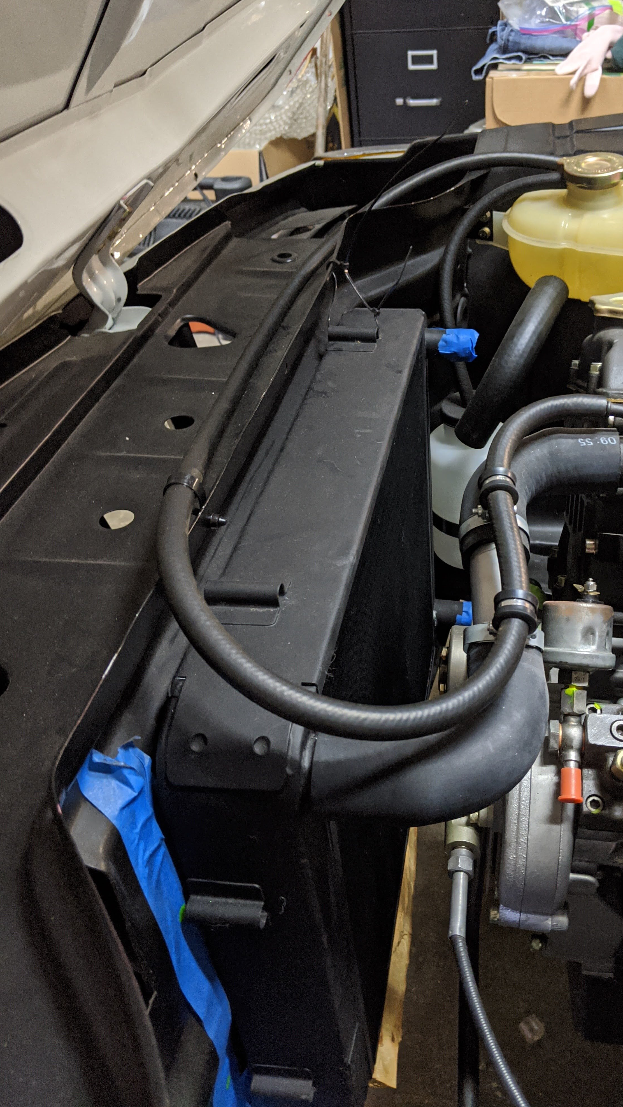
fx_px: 881
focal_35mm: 30
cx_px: 418
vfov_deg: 64.3
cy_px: 546
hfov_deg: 38.5
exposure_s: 1/24
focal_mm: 4.44
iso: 271
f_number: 1.8
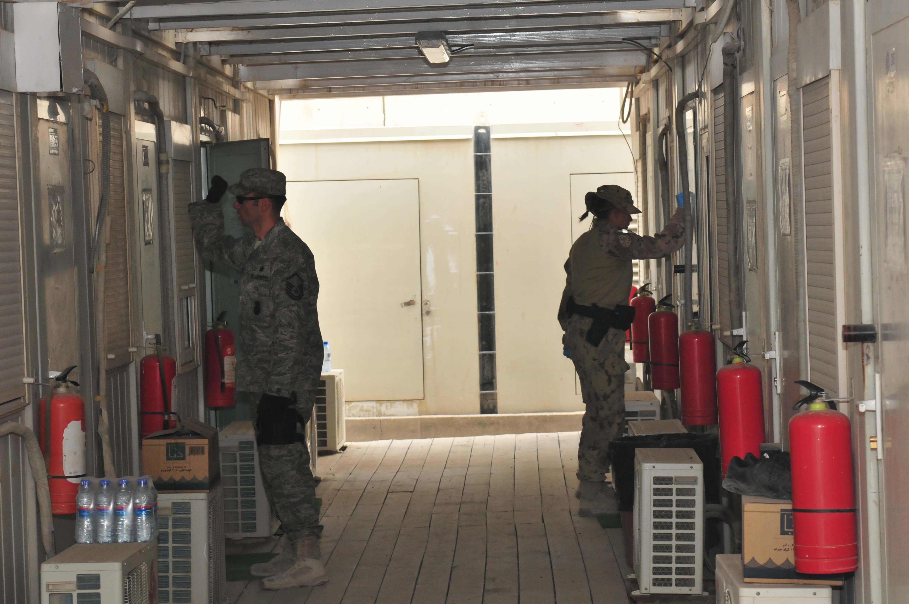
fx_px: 2648
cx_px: 454
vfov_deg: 13.0
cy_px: 302
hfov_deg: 19.5
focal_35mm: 105
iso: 800
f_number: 7.1
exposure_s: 1/60
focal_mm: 70
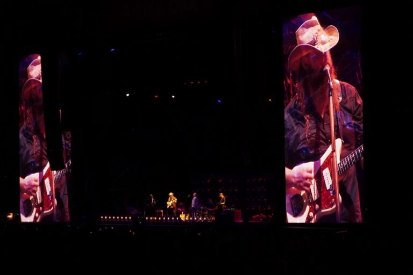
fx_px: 1721
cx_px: 206
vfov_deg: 9.1
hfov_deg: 13.7
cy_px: 138
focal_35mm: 150
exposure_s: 1/160
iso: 5000
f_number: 5.6
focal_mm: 100
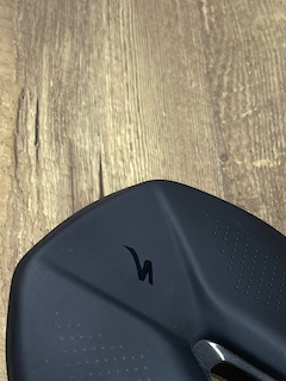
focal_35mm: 65
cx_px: 297
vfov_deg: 27.1
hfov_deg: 21.7
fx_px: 716
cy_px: 431
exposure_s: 1/60
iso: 64
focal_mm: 5.1
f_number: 1.6
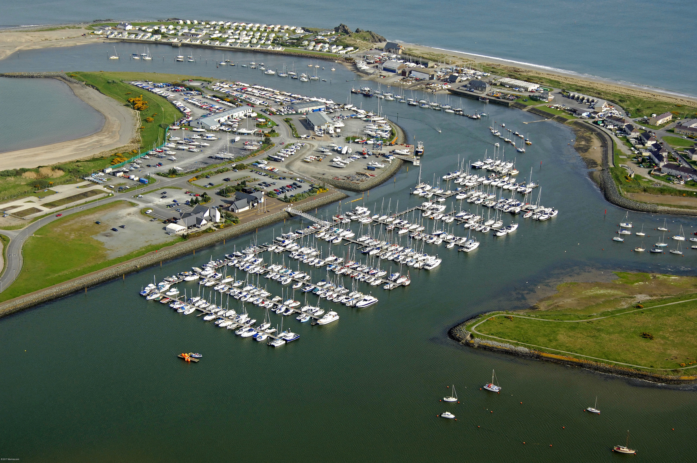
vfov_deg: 21.5
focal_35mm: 63
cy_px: 232
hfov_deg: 31.9
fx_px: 1218
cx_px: 348
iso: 400
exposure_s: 1/1000
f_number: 6.3
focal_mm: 42
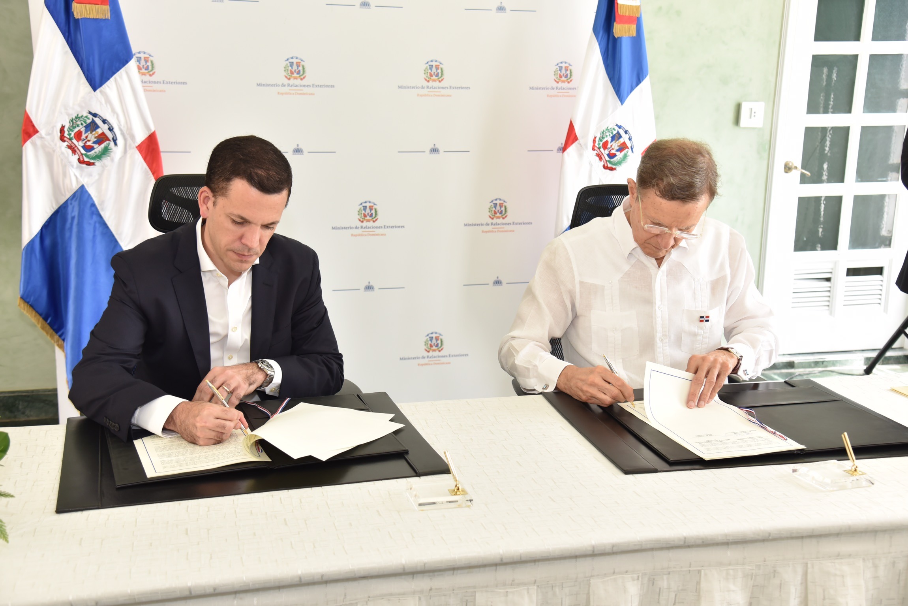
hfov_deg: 48.5
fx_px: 1009
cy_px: 303
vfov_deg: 33.4
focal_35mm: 40
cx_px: 454
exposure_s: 1/80
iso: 800
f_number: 5
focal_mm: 40
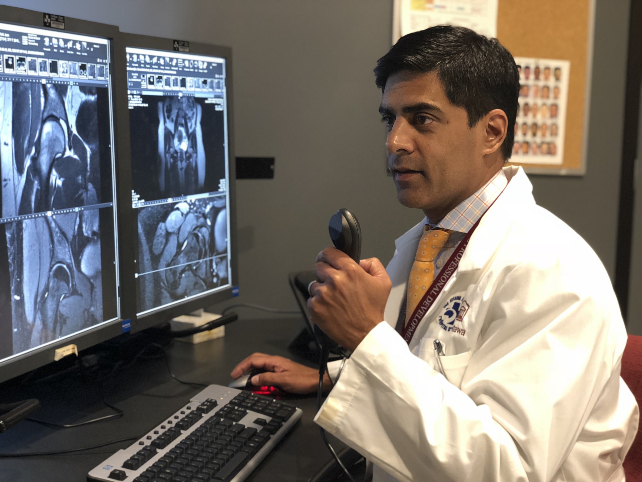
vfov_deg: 28.0
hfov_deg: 36.8
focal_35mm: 52
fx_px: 964
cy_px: 241
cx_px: 321
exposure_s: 1/11
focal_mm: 6
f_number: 2.4
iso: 160
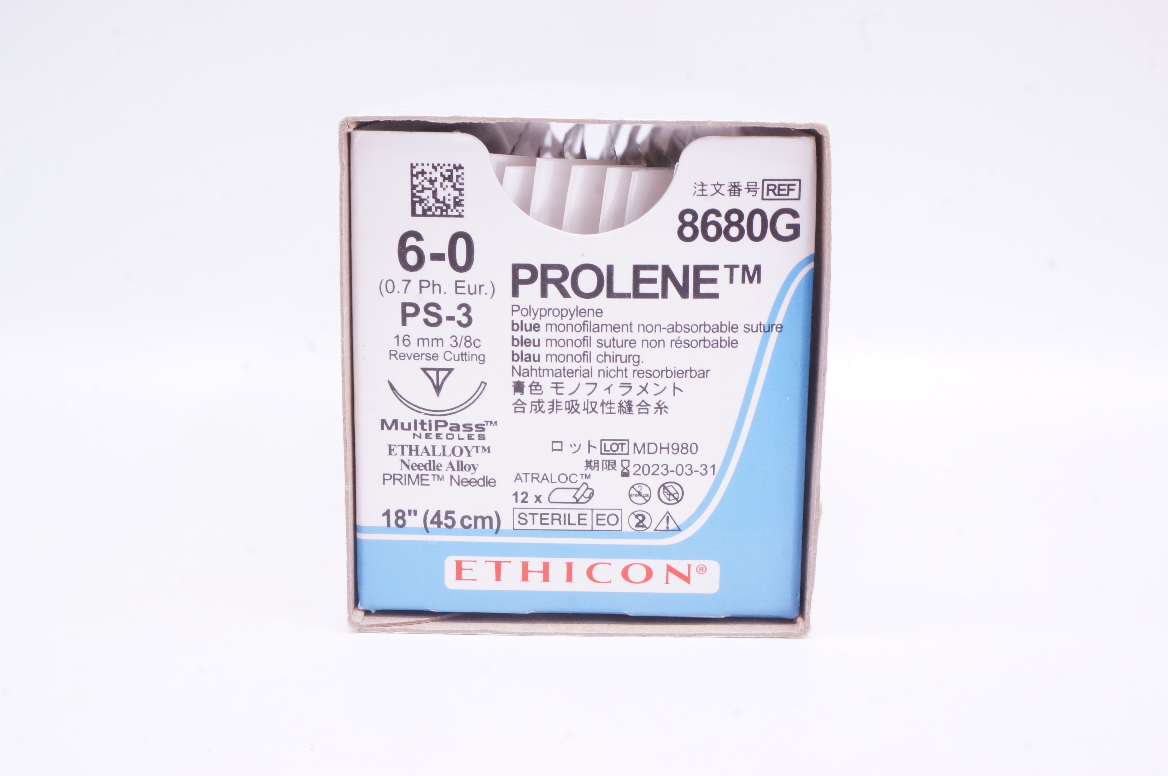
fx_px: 1556
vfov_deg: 28.0
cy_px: 388
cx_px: 584
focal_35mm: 48
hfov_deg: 41.2
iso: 800
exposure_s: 1/10
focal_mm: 32
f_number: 18
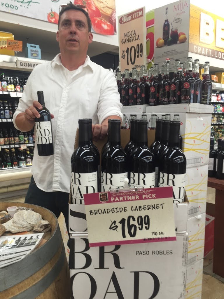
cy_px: 150
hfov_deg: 48.2
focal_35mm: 29
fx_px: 250
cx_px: 112
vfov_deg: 61.7
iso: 40
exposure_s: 1/30
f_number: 2.2
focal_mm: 4.15
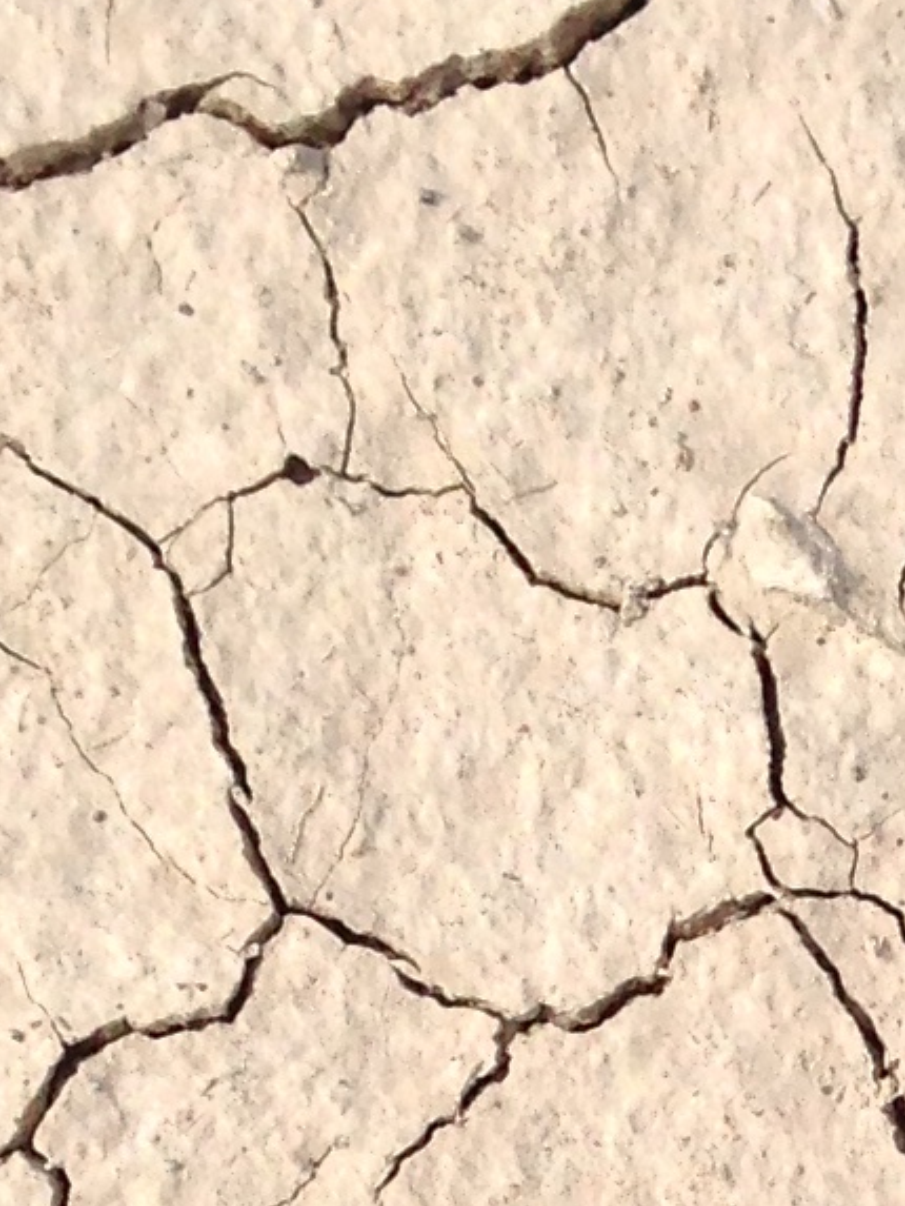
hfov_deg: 7.8
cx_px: 1280
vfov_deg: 10.0
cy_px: 2094
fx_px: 6551
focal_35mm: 188
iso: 50
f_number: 2.4
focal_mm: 4.13
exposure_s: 1/1938
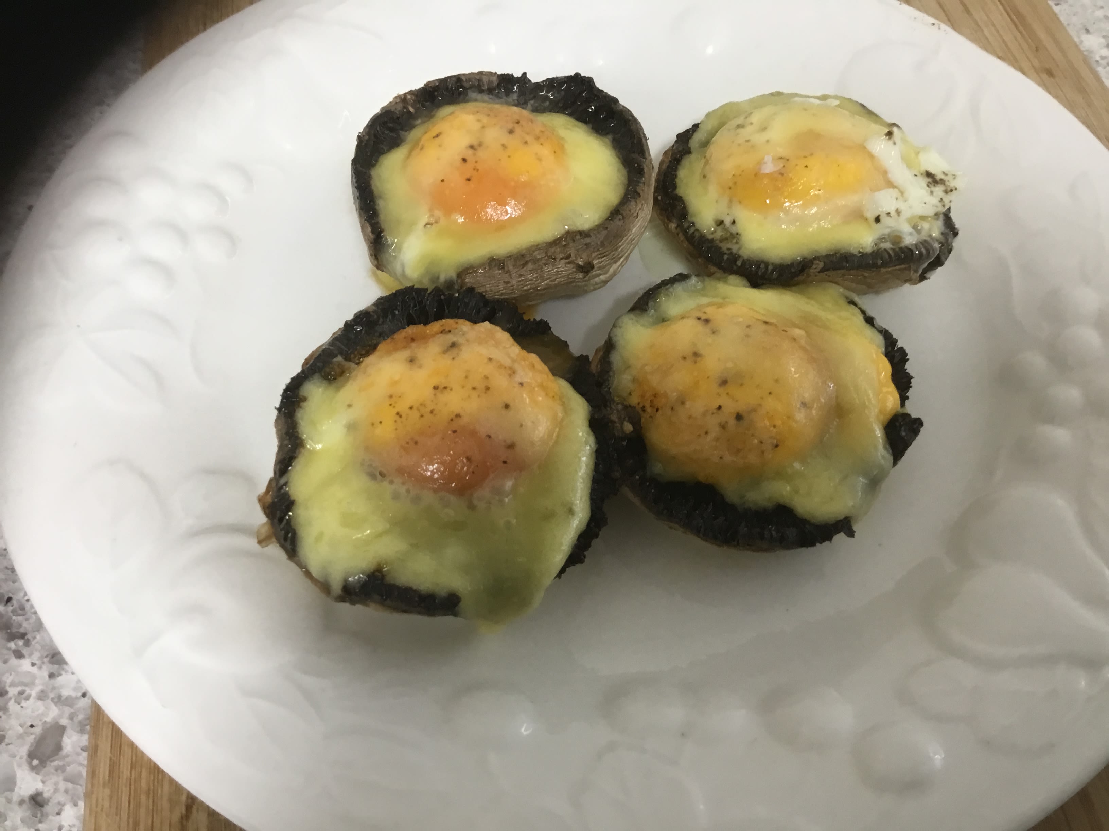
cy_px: 416
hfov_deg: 58.4
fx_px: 993
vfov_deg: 45.4
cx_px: 554
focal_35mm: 31
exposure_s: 1/33
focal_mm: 3.3
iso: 80
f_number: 2.4
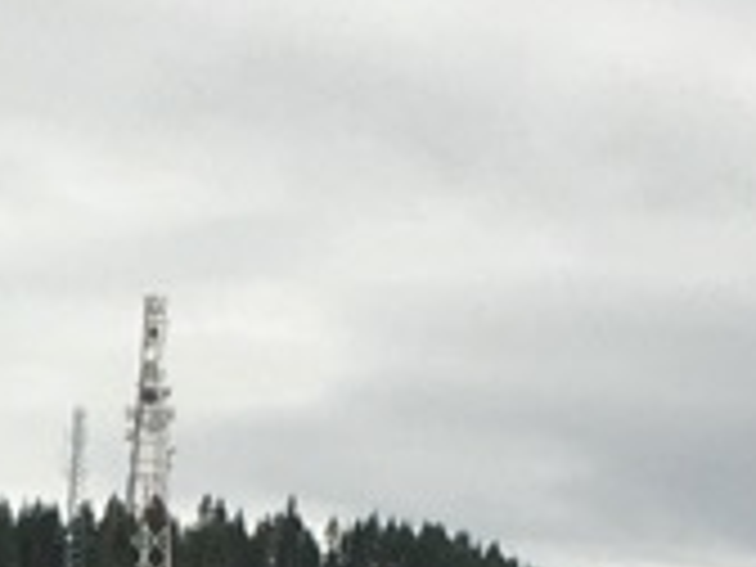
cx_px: -112
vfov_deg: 6.5
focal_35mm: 221
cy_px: 1246
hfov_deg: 8.9
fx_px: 4827
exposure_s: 1/145
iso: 25
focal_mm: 4.15
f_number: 2.2
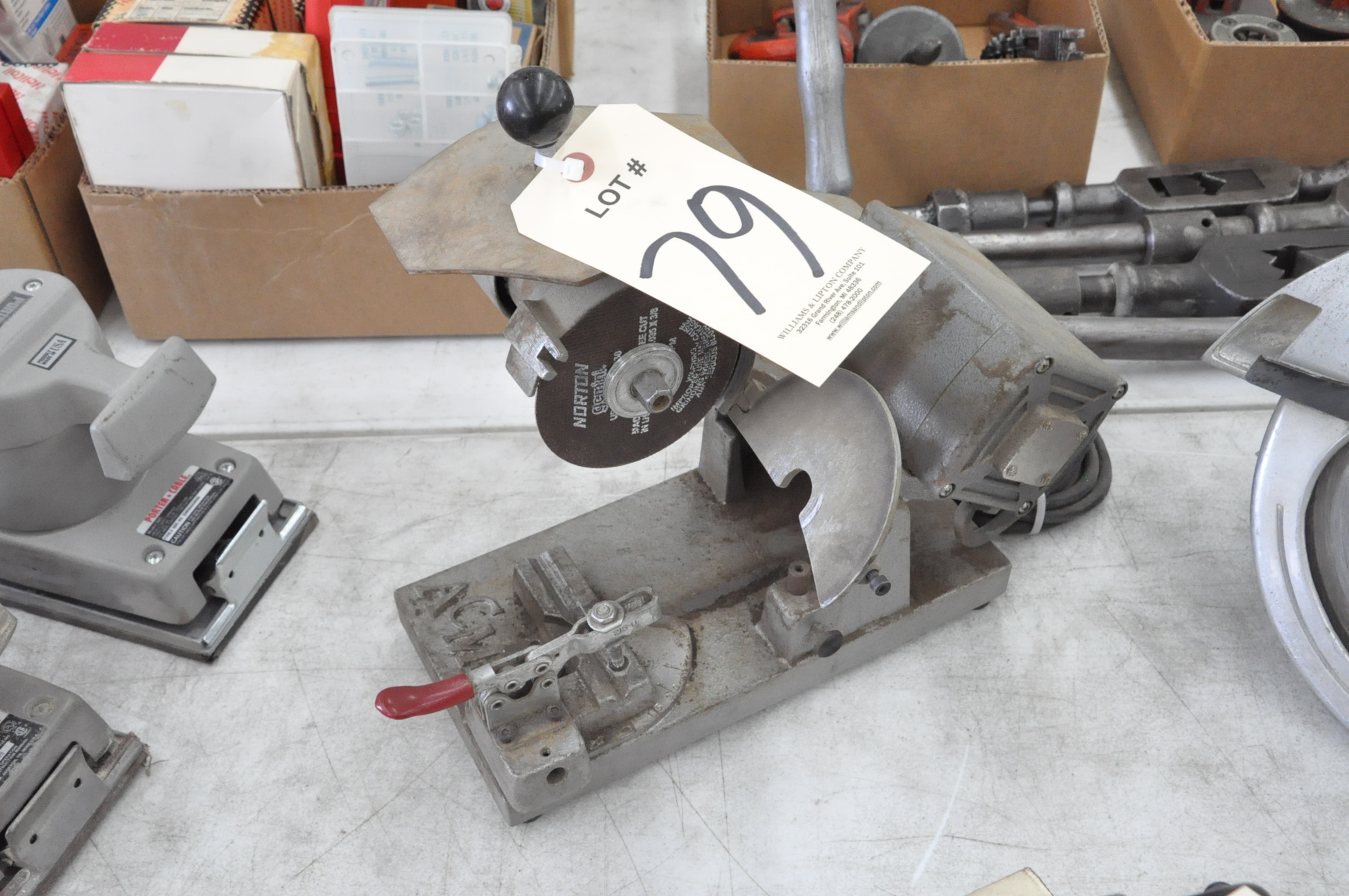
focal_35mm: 39
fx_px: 1460
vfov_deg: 34.1
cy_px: 448
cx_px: 674
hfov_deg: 49.6
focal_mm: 26
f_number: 11
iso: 3200
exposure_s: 1/50
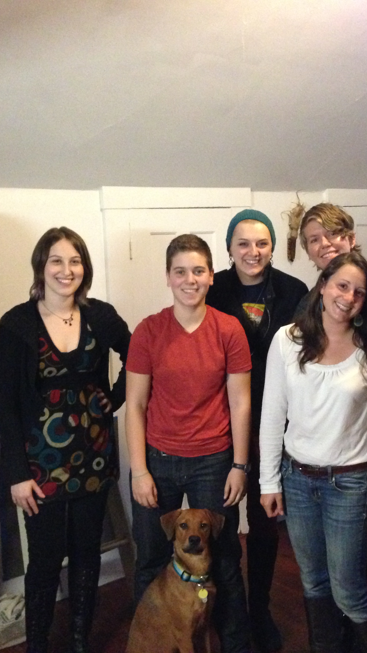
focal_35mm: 48
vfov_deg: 42.9
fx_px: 831
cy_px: 326
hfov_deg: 24.8
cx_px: 253
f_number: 2.4
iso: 800
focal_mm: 4.12
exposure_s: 1/15
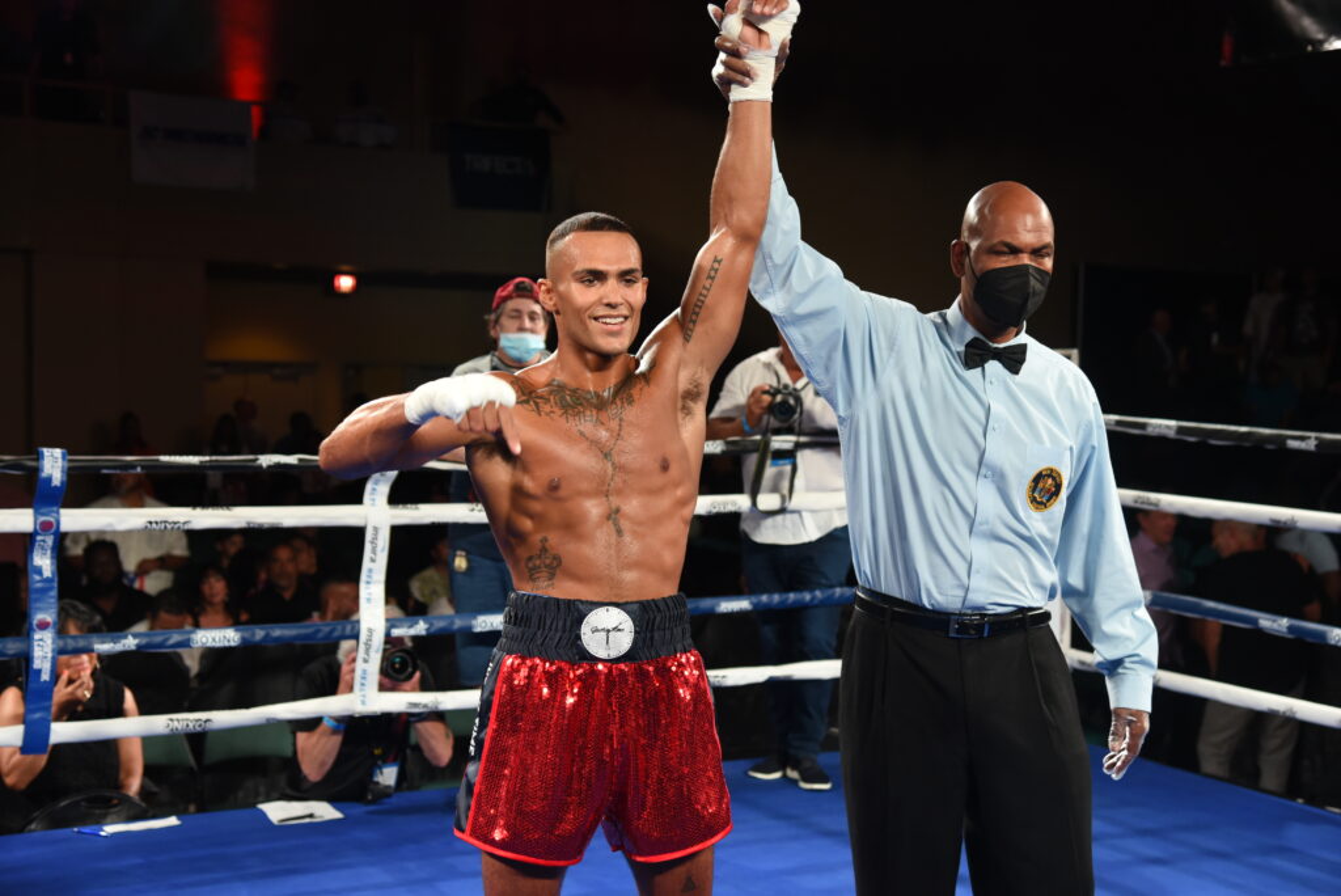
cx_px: 670
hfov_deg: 34.5
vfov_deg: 23.4
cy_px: 448
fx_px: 2162
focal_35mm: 58
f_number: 4.5
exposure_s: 1/160
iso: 1600
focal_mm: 58
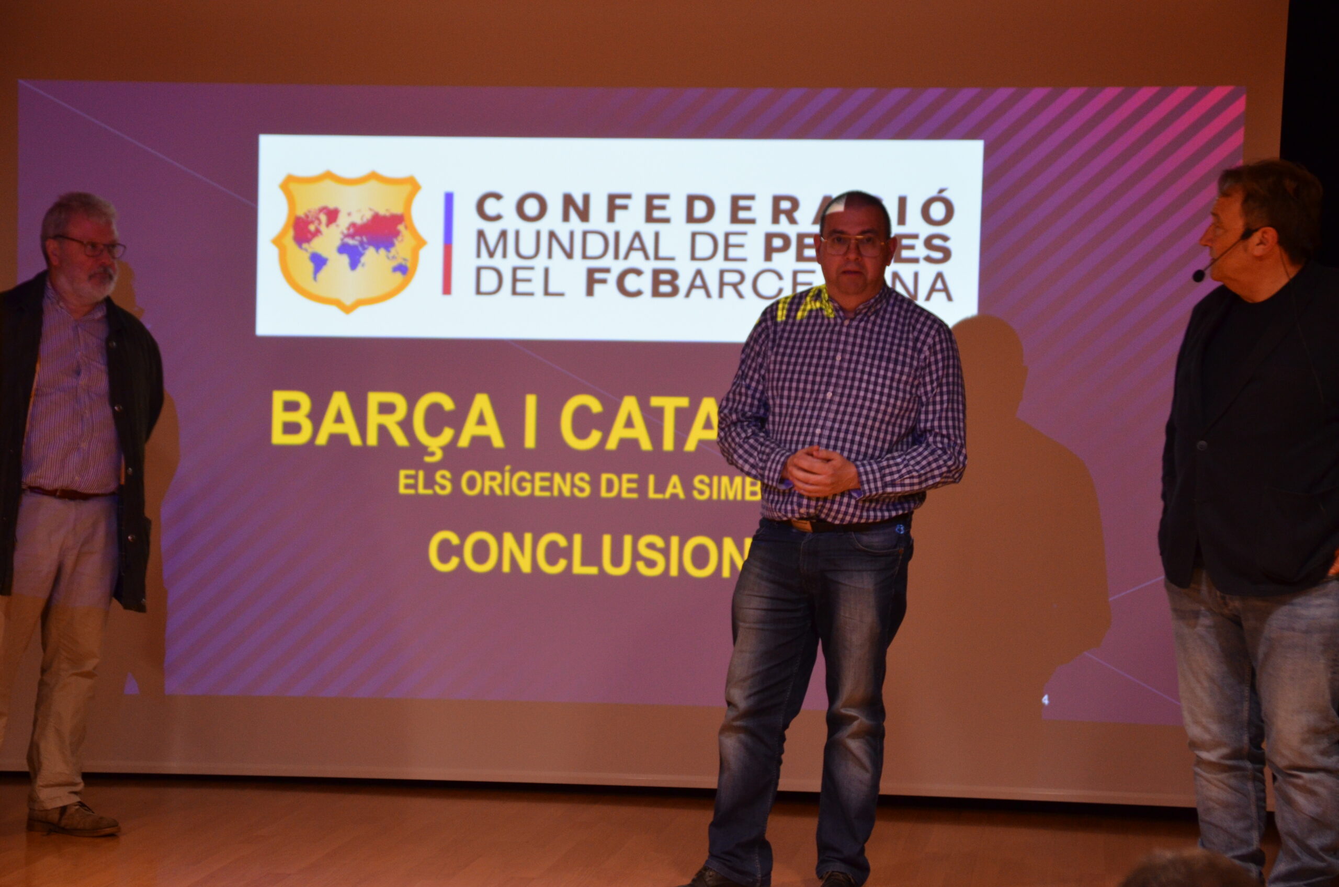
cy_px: 444
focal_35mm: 87
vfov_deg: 15.6
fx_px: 3229
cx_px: 670
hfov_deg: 23.4
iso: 1000
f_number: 5
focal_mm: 58
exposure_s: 1/30
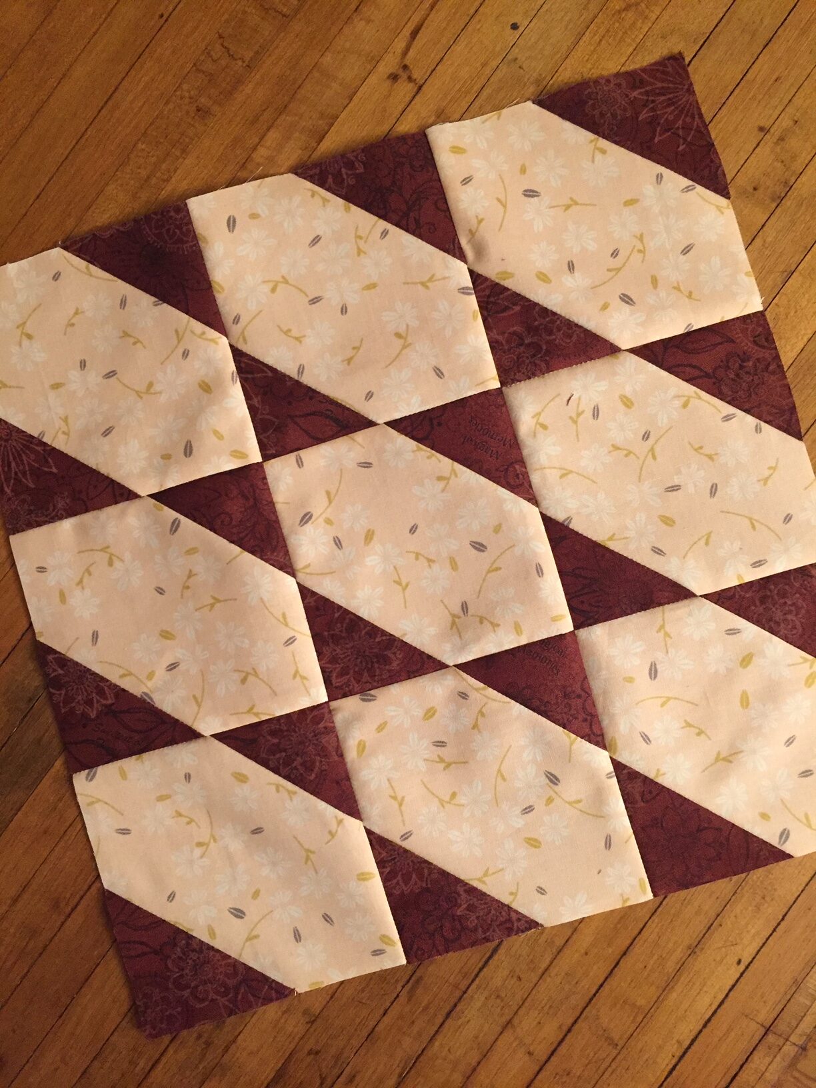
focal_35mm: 29
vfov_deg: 61.7
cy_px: 544
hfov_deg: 48.2
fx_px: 911
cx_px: 408
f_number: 2.2
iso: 200
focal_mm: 4.15
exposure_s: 1/30
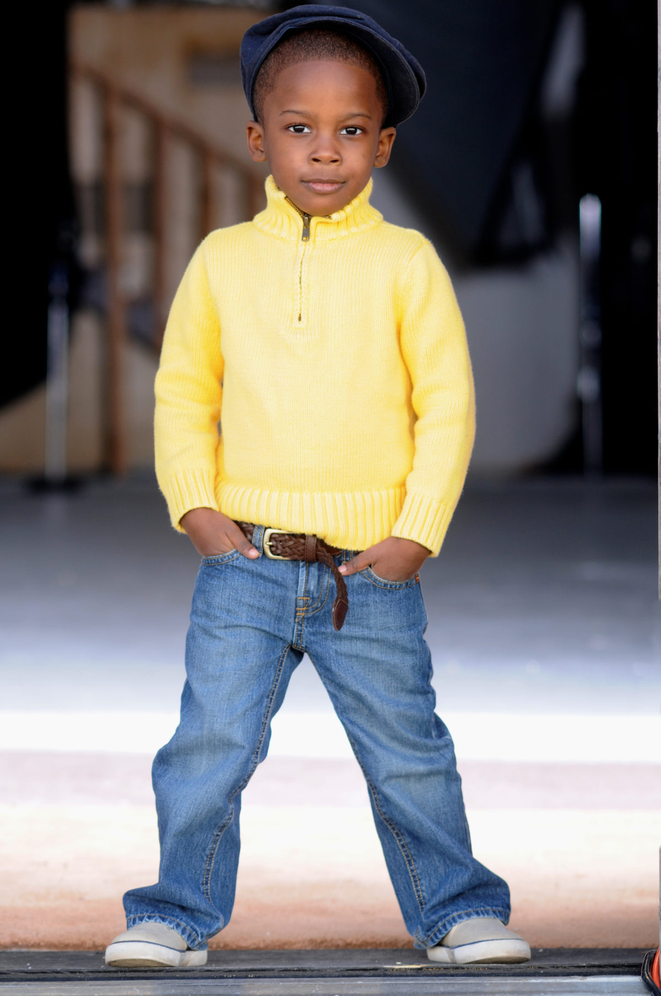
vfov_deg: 13.1
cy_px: 498
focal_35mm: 158
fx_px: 4349
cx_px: 330
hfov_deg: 8.7
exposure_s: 1/250
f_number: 3.5
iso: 250
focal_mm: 105
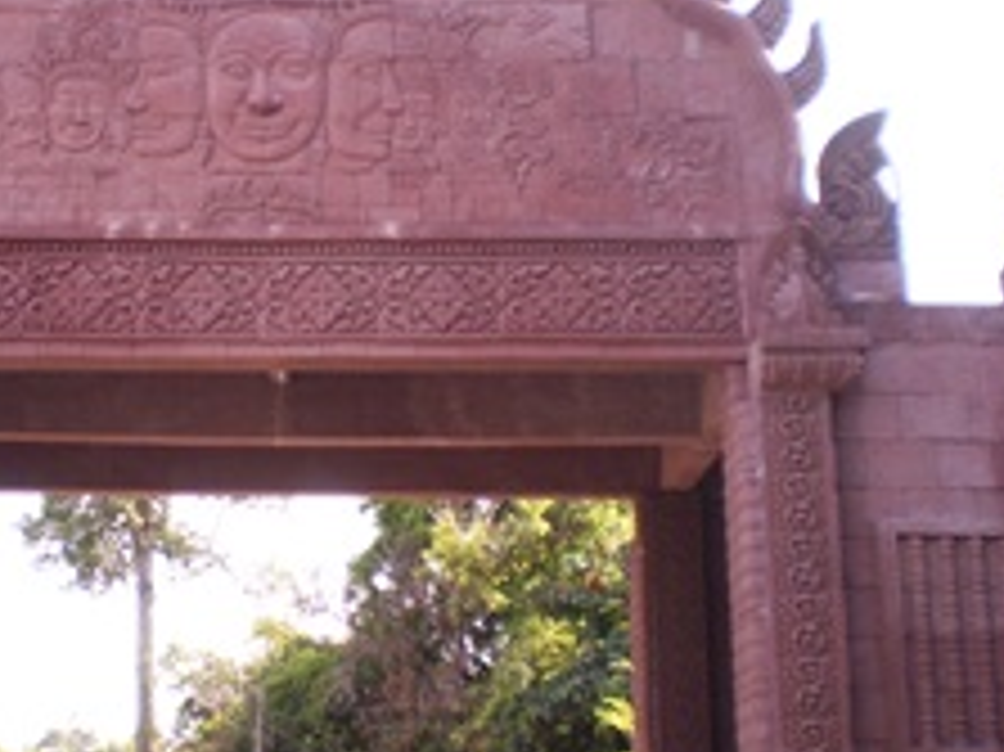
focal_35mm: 63
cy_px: 317
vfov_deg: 23.2
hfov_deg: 30.4
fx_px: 1826
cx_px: 284
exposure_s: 1/400
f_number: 3.1
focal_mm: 6.3
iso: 64
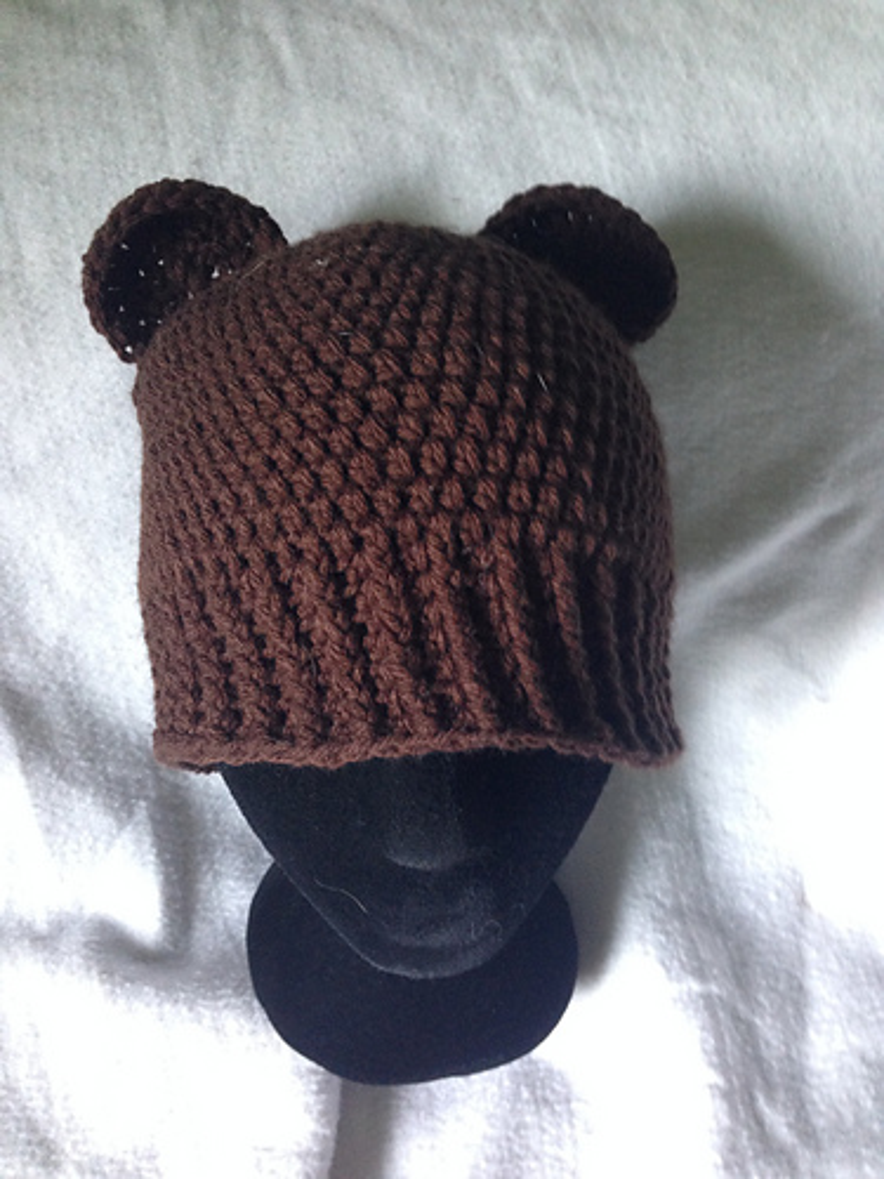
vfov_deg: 55.4
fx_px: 1124
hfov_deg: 42.9
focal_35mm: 33
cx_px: 442
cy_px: 590
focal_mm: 4.12
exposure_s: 1/20
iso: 200
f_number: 2.4
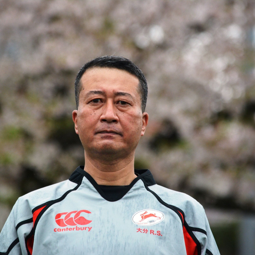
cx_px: 104
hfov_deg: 4.6
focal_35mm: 383
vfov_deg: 4.6
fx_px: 3192
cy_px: 128
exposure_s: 1/1000
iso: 800
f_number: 5
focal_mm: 200
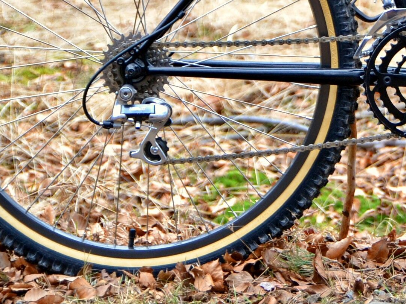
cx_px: 517
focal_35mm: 148
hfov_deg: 12.9
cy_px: -66
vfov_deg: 9.9
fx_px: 1735
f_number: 4
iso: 400
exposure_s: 1/60
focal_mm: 32
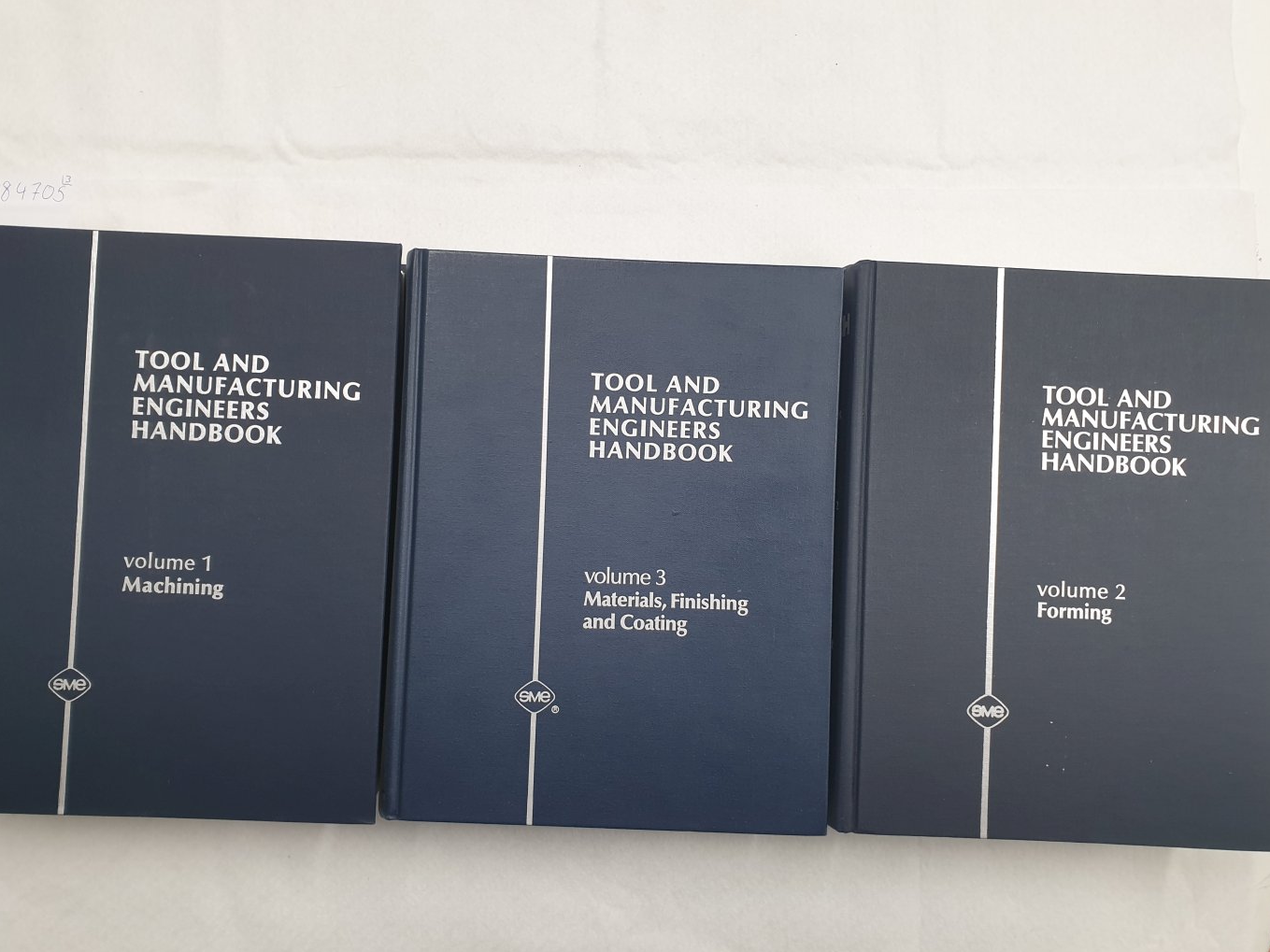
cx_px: 625
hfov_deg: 65.3
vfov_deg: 51.3
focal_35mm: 27
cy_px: 493
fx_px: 990
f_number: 2.4
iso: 100
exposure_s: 1/50
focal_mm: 4.3
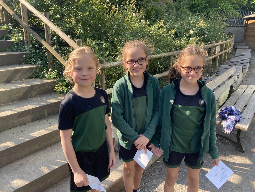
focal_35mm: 28
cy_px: 96
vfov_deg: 49.7
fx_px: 206
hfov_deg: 63.4
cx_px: 128
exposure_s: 1/317
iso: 20
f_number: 1.8
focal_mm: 3.99
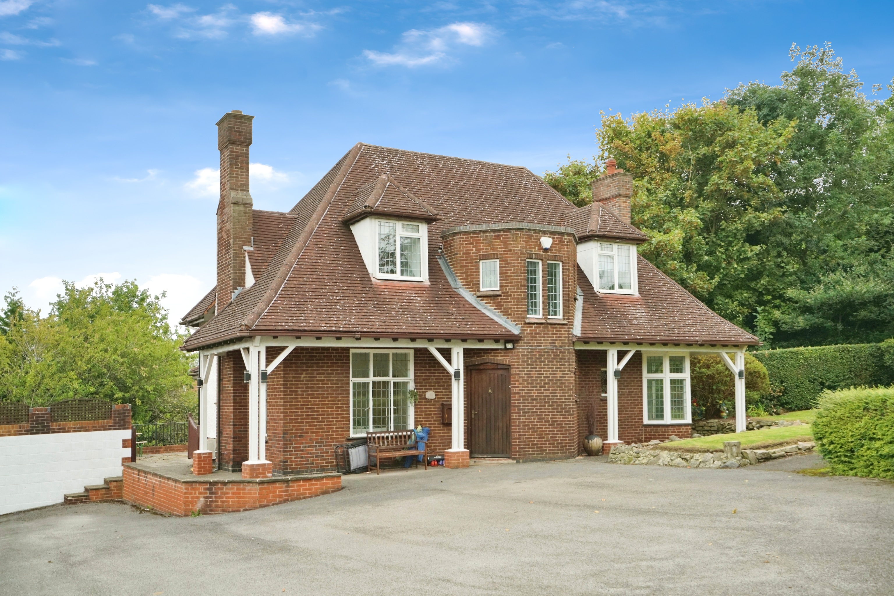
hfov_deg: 54.4
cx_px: 447
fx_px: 869
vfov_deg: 37.9
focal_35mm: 35
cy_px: 298
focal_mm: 35
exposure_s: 1/1600
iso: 2000
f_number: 7.1
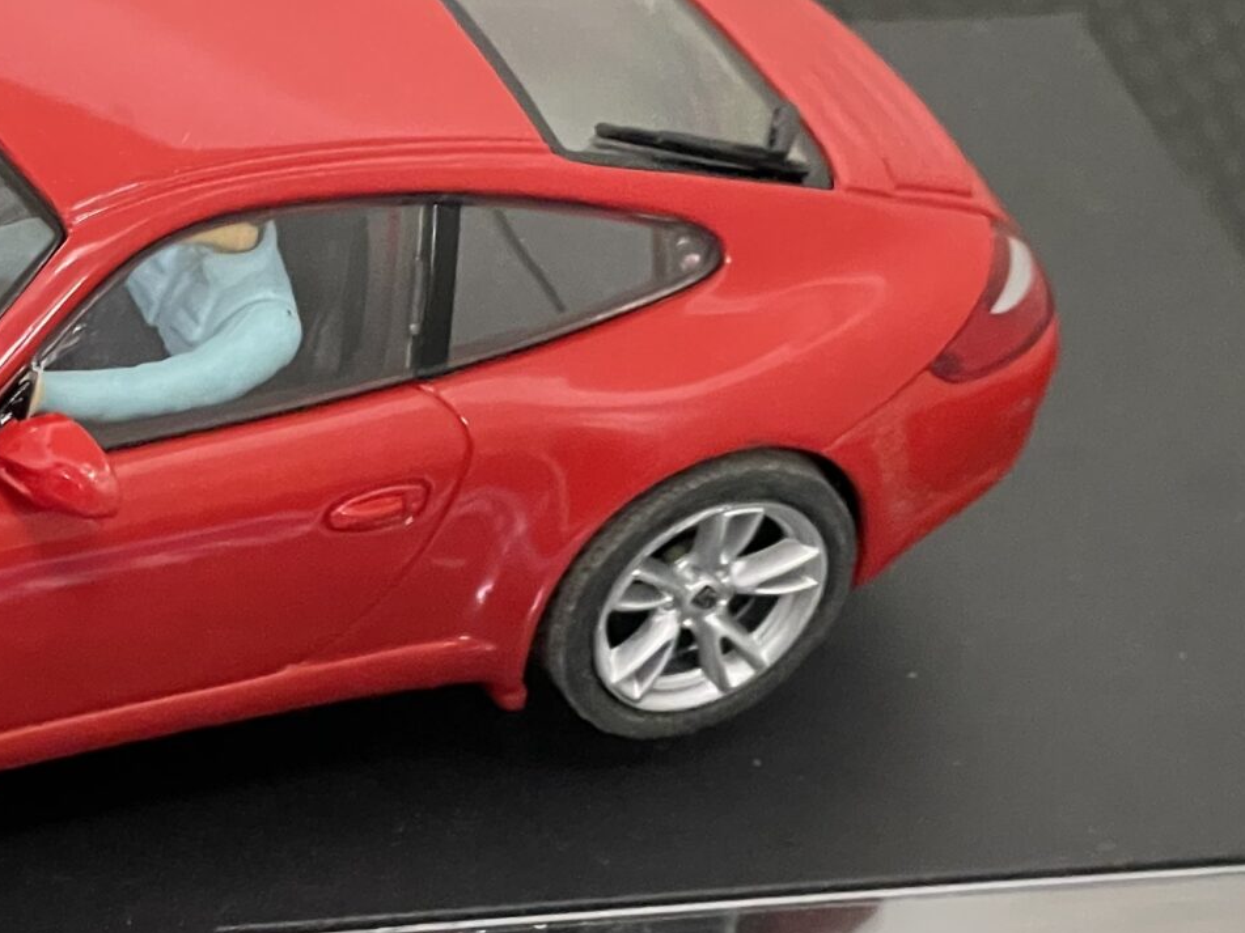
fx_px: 5035
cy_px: 836
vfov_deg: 10.5
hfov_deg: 13.9
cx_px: 25
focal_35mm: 140
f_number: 2
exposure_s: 1/40
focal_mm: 6
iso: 800
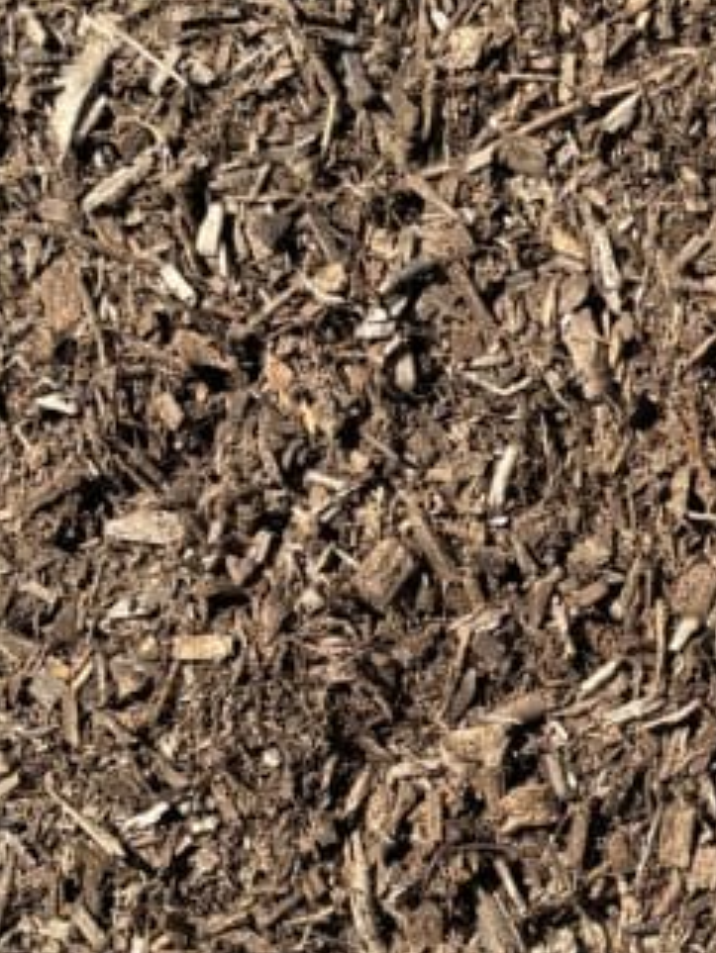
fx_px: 2288
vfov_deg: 23.5
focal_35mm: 83
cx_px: 517
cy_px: 534
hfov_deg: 17.7
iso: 50
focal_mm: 5.96
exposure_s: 1/1499
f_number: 1.6
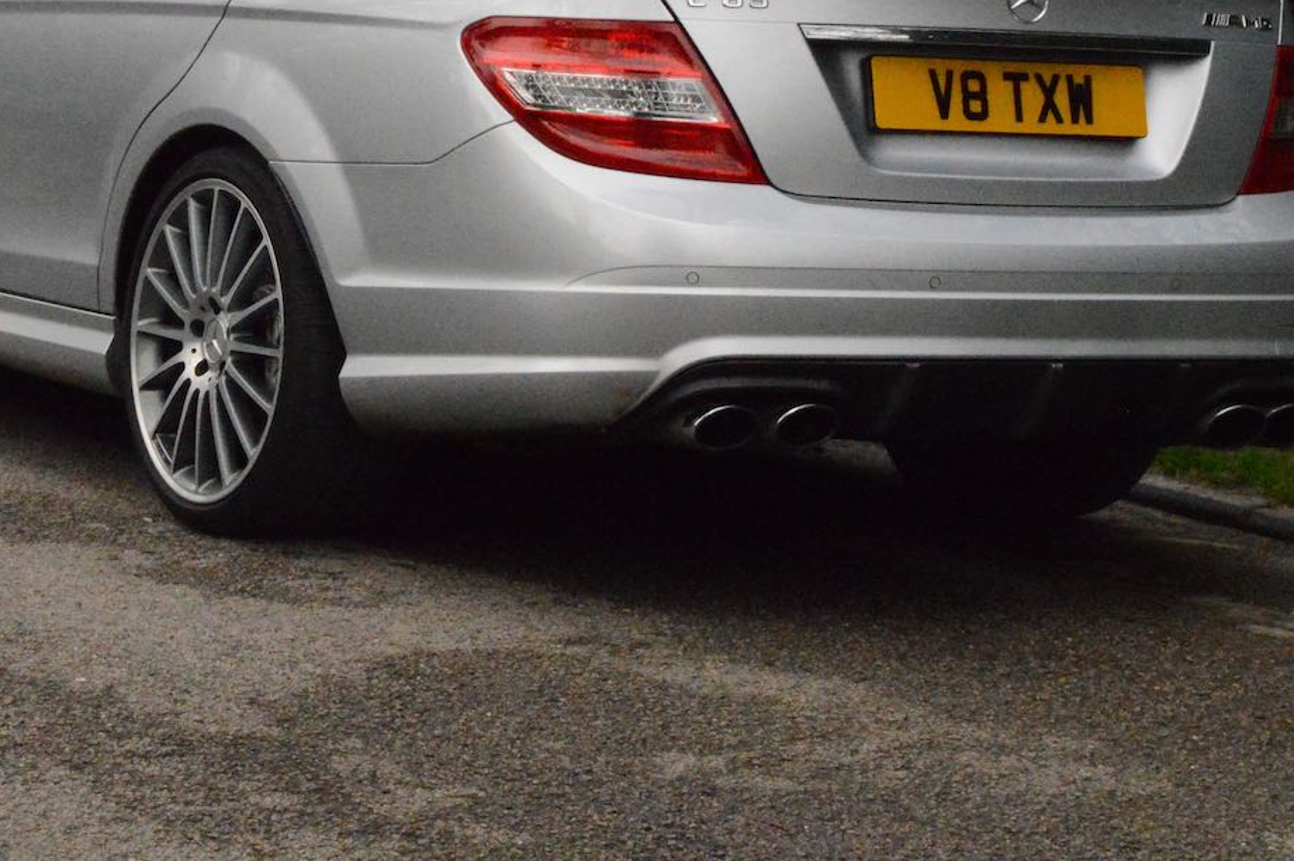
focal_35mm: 150
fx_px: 5388
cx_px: 456
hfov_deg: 13.7
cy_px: -3
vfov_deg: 9.1
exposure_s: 1/640
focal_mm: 46
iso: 6400
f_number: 13
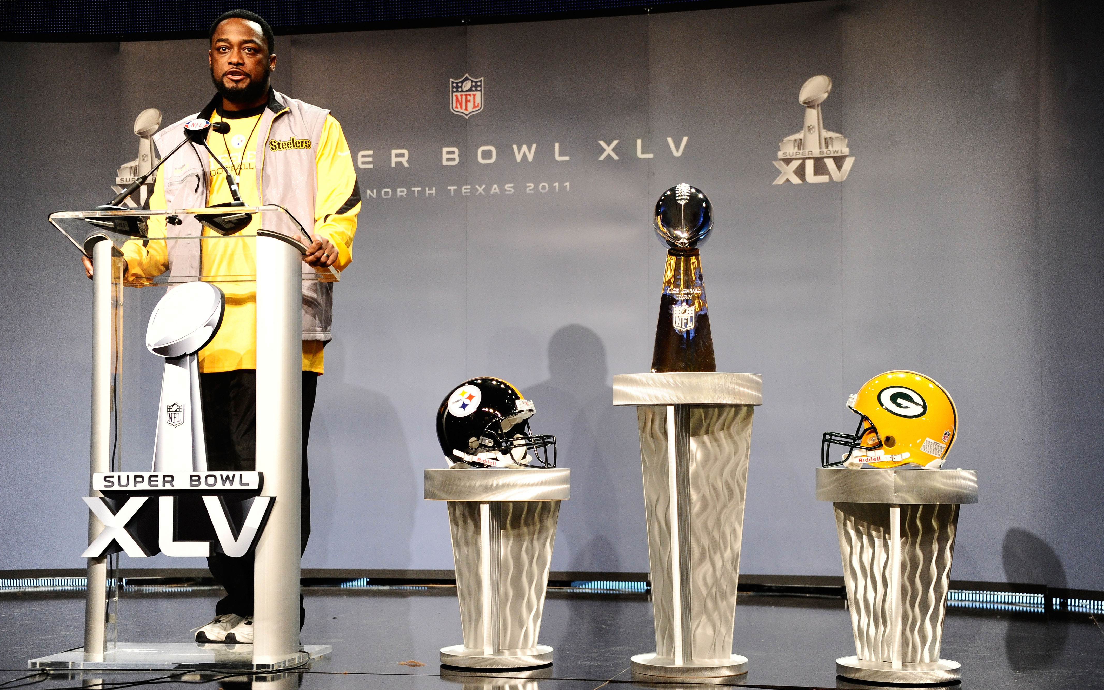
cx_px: 552
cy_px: 353
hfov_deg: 39.6
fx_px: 1534
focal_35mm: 51
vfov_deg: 25.3
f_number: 4.5
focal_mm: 50
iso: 2500
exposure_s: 1/125
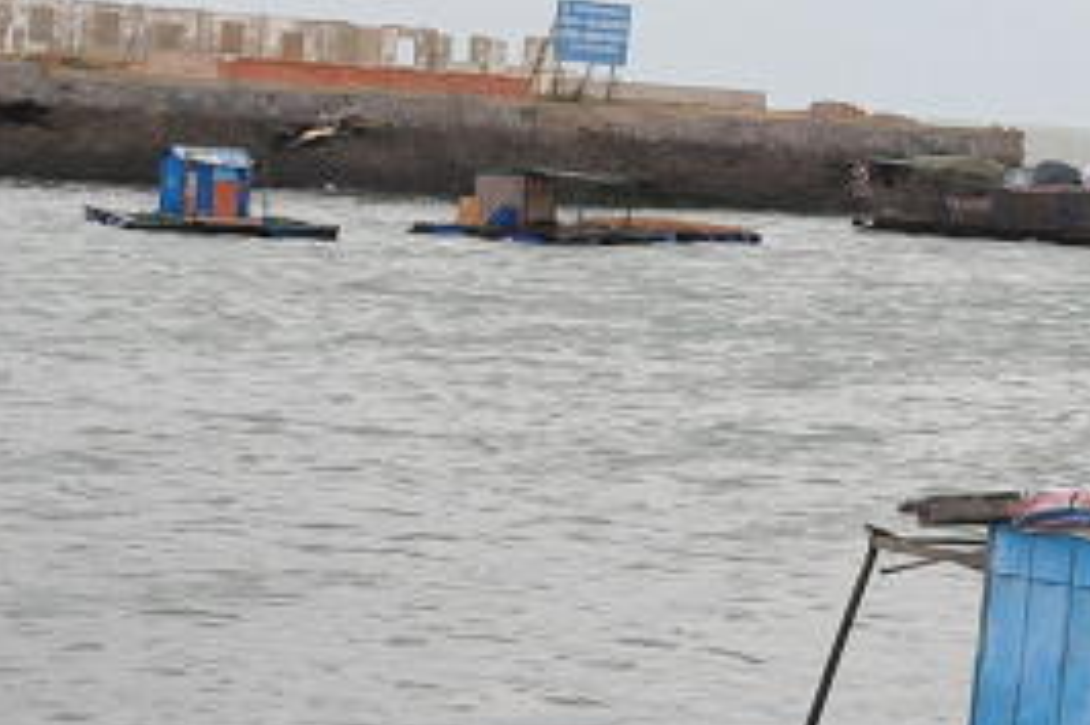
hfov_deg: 16.2
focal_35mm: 126
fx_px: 3812
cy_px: 356
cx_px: 799
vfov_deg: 10.9
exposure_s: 1/6400
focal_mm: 32
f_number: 5
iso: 2500
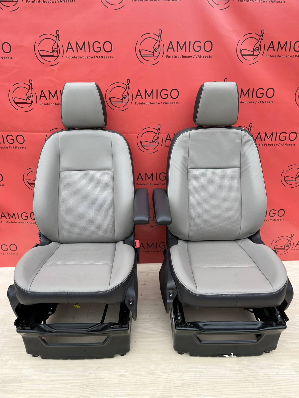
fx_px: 299
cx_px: 150
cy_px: 199
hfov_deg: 53.1
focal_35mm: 26
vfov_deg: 67.3
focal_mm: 5.1
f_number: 1.6
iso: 50
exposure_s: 1/1458
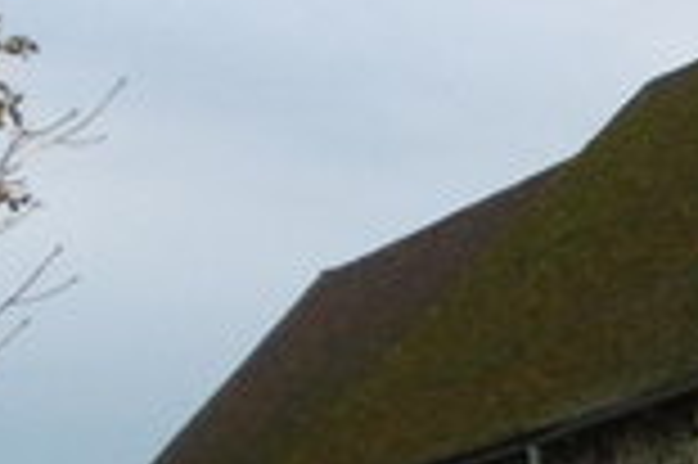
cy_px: 396
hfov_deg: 11.1
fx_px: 3196
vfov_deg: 8.3
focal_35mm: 165
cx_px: 1482
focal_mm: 4.3
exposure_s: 1/640
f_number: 3.1
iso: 100
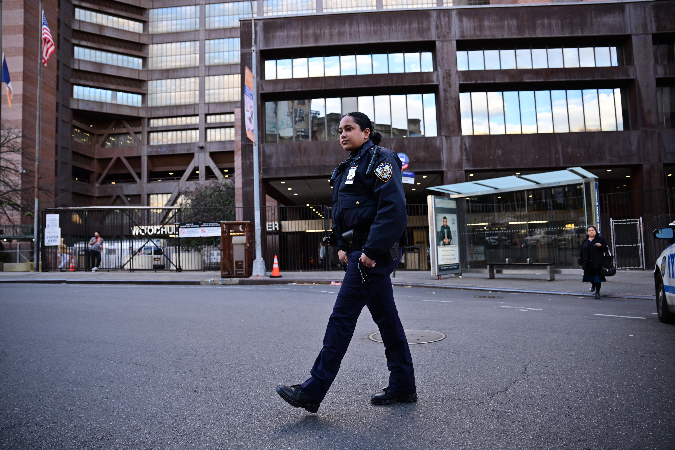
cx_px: 338
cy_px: 225
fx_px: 450
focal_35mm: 24
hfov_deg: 73.7
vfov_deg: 53.1
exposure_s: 1/640
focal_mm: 24
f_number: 4
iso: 800
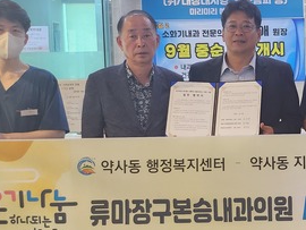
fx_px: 566
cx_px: 306
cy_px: 117
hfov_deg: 28.4
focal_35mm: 64
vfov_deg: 23.0
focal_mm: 5
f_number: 1.8
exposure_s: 1/120
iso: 640
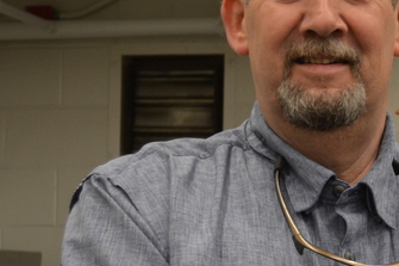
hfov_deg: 12.2
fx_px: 1783
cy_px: 311
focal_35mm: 161
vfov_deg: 8.4
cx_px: 600
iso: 400
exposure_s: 1/60
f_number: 4.5
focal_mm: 30
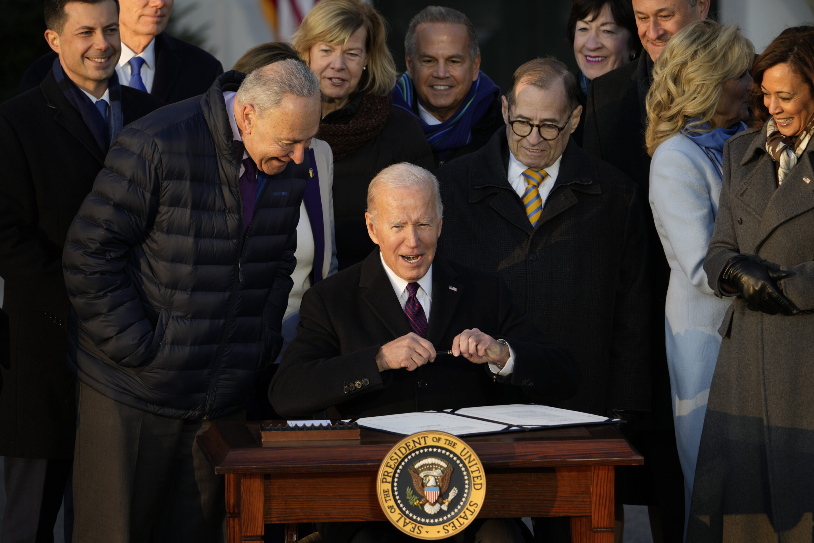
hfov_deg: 4.6
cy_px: 272
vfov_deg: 3.0
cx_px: 407
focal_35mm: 452
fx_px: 10220
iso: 200
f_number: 6.3
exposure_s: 1/125
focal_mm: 452
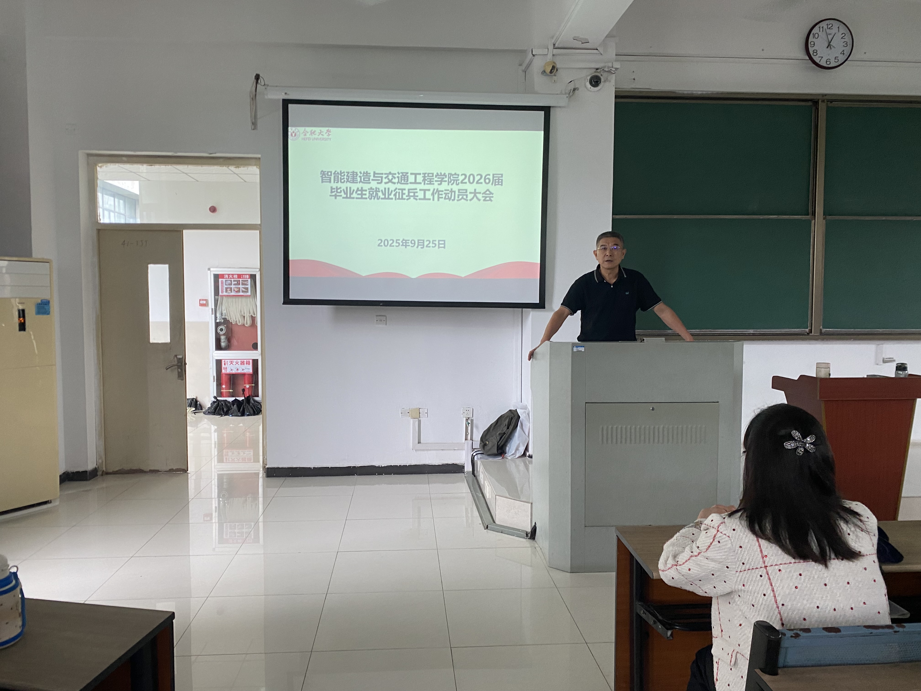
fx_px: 692
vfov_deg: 53.1
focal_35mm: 26
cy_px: 346
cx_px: 460
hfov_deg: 67.3
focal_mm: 4.25
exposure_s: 1/60
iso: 100
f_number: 1.8
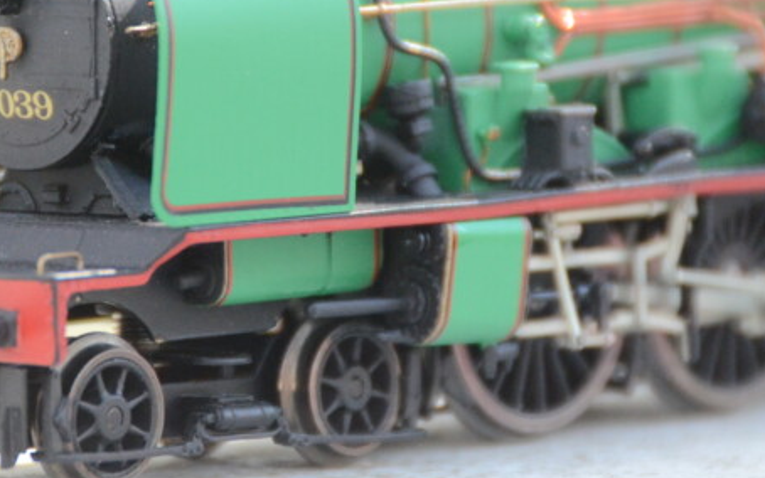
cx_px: 236
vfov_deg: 2.2
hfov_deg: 3.6
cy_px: 141
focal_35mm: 585
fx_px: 12200
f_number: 5.6
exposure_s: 1/500
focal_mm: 170
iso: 1600
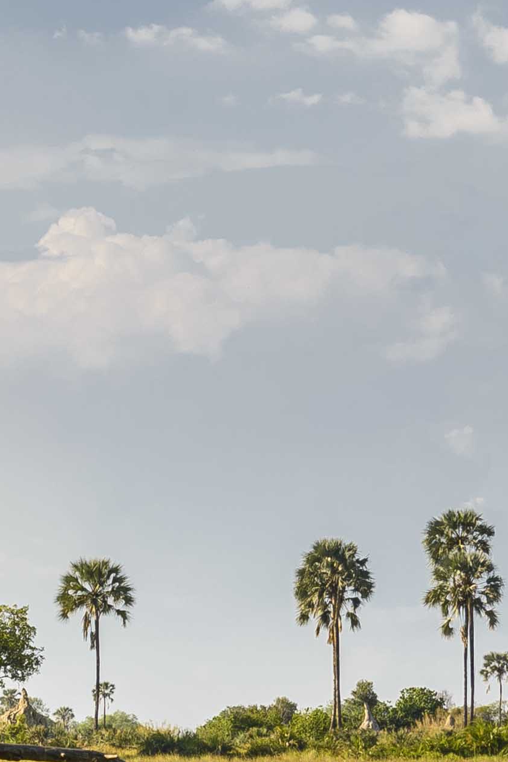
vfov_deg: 6.2
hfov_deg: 4.1
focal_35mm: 329
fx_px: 6963
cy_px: 758
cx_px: -513
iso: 50
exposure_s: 1/160
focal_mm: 70
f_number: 7.1
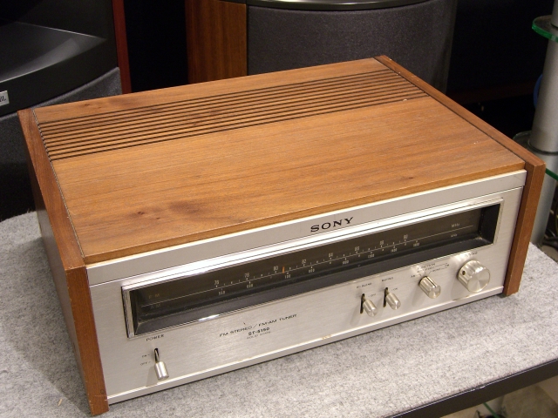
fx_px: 742
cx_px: 279
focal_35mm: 46
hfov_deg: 41.2
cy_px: 209
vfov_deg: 31.5
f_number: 3.1
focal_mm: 9.5
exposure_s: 1/13
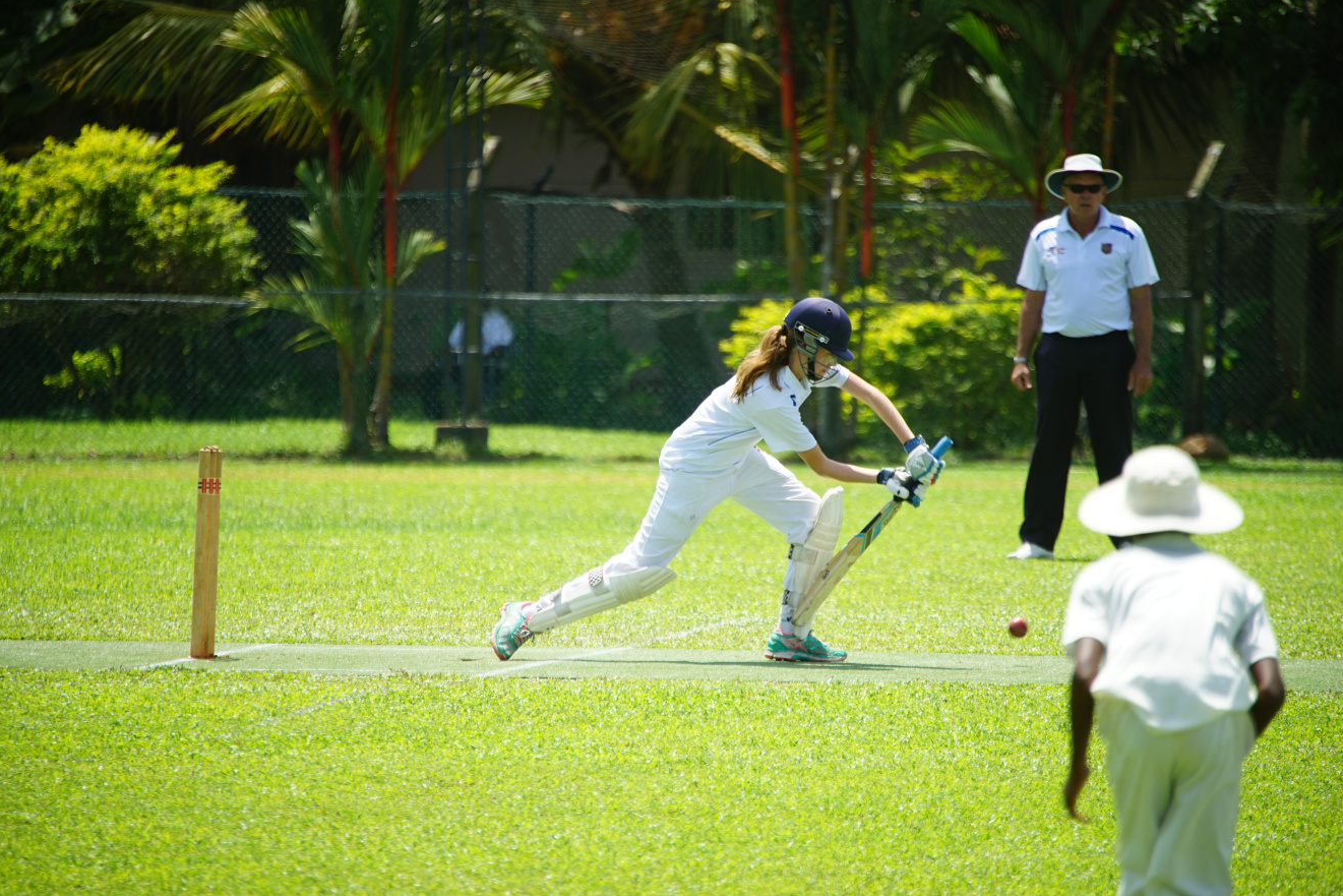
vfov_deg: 3.4
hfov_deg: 5.1
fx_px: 14997
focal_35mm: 402
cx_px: 669
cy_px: 447
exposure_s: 1/500
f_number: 5.6
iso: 320
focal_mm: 400
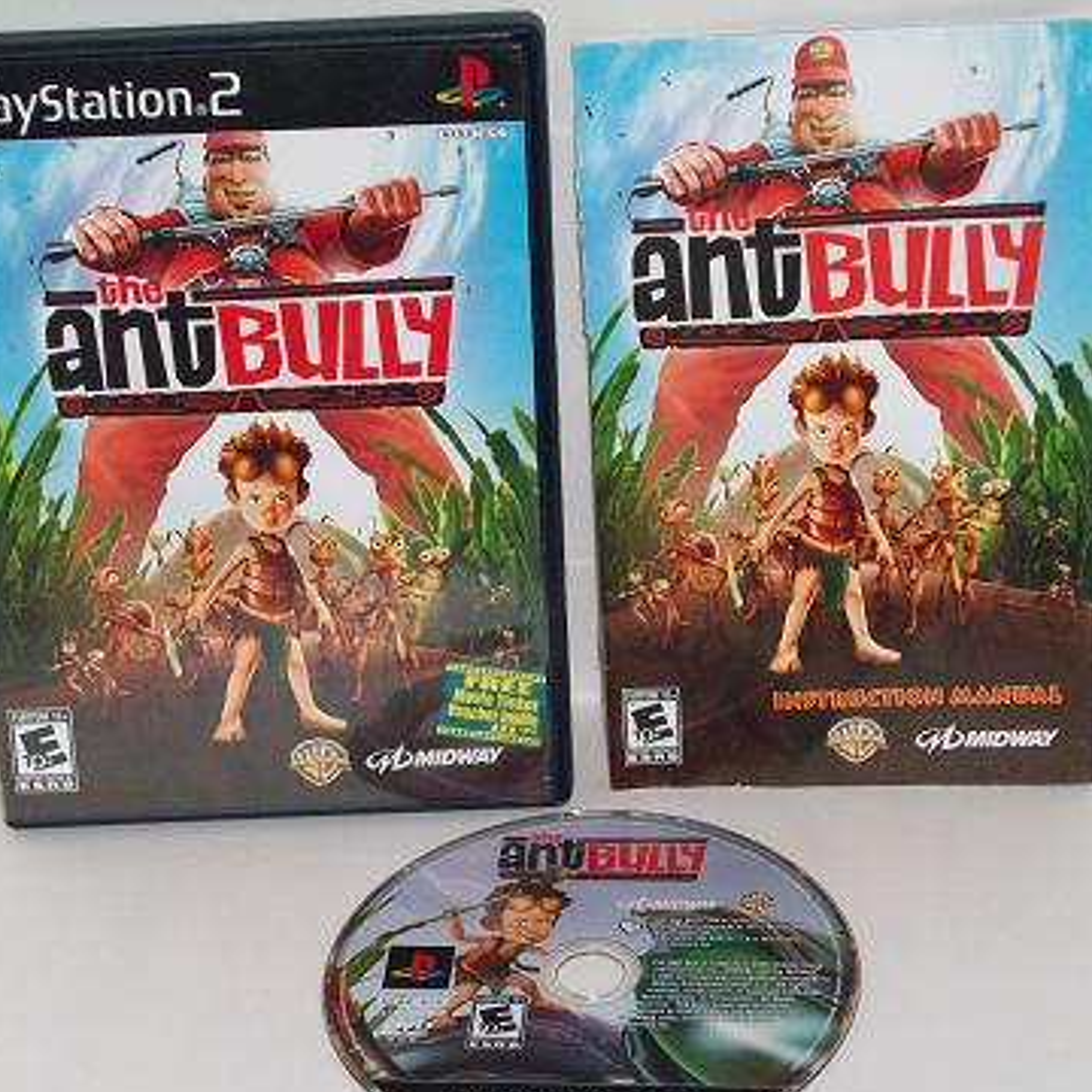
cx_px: 523
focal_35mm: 98
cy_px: 584
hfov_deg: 17.7
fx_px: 3498
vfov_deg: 17.7
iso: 160
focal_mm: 12.8
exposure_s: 1/71.5
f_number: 4.2
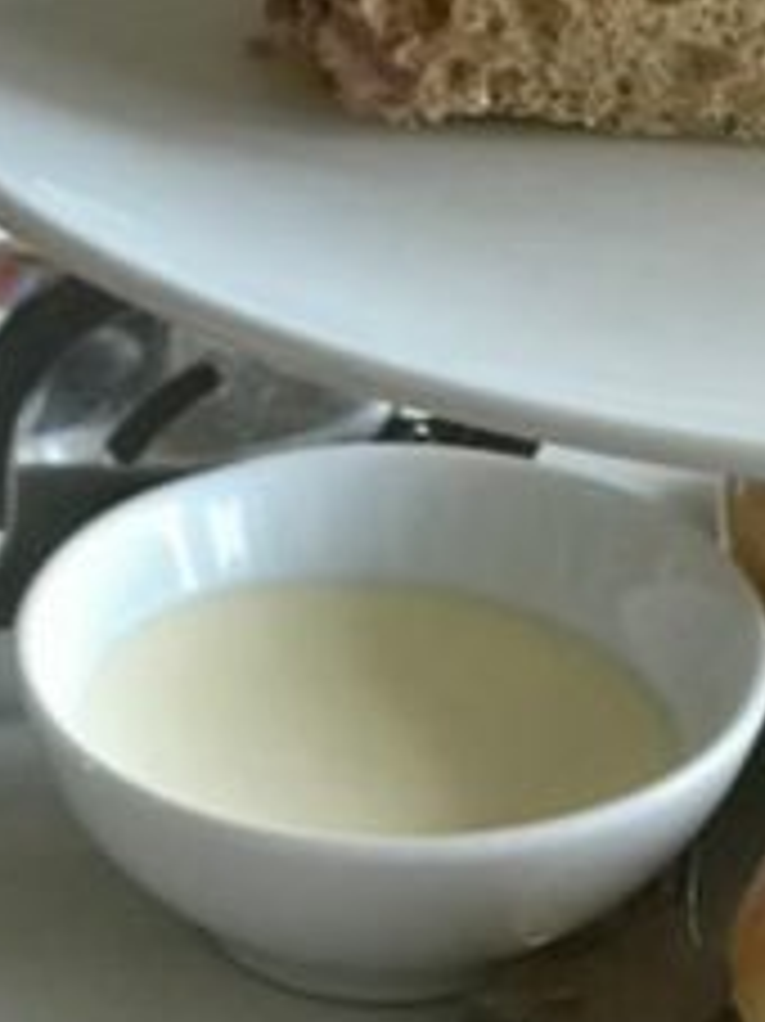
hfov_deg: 5.7
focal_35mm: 257
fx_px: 7580
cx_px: 1026
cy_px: -585
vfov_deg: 7.6
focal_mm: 6.6
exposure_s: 1/60
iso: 64
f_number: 2.8
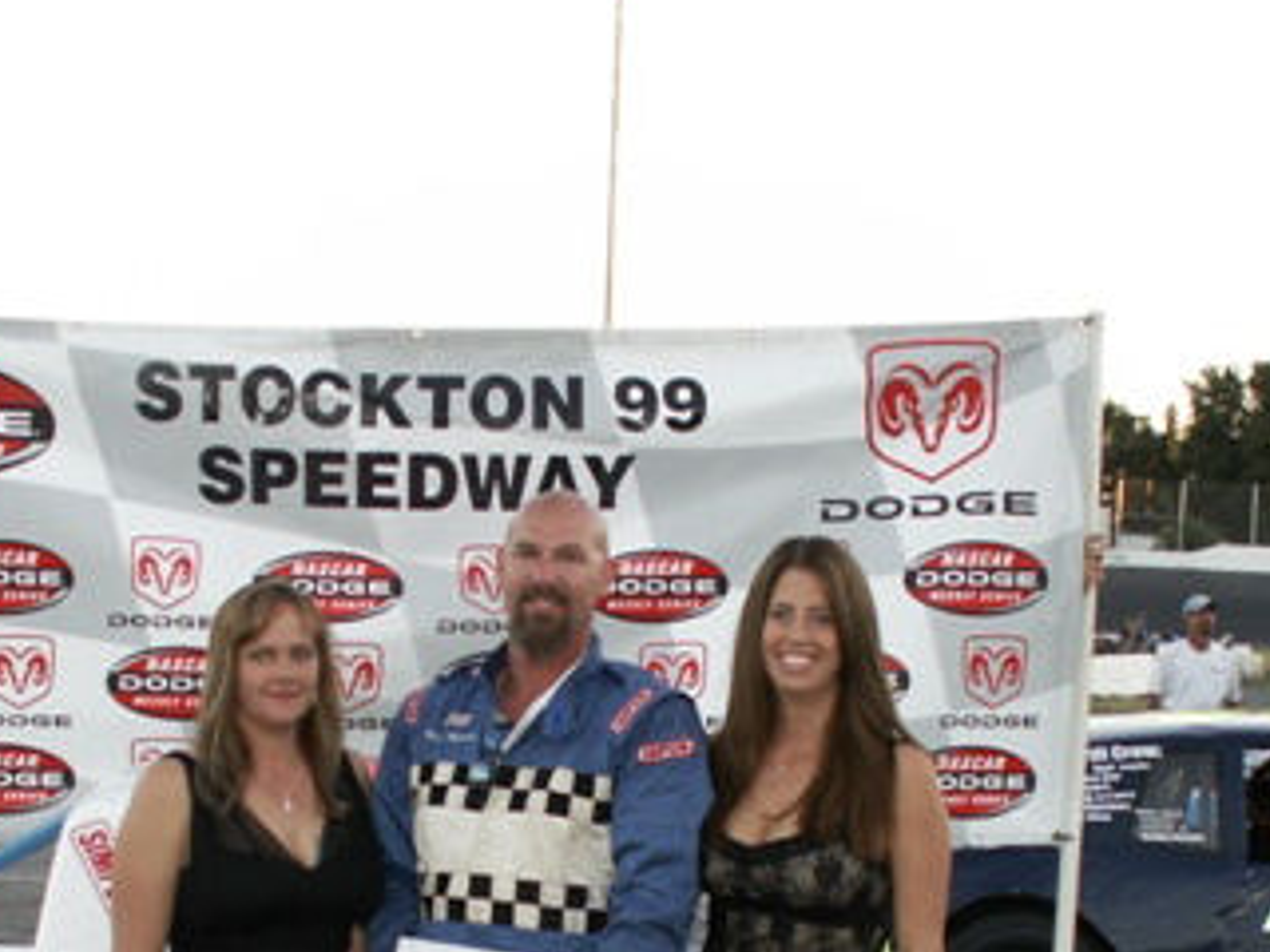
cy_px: 892
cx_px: 607
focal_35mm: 70
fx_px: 2568
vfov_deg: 20.5
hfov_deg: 27.8
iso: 50
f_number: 2.8
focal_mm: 5.86
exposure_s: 1/60
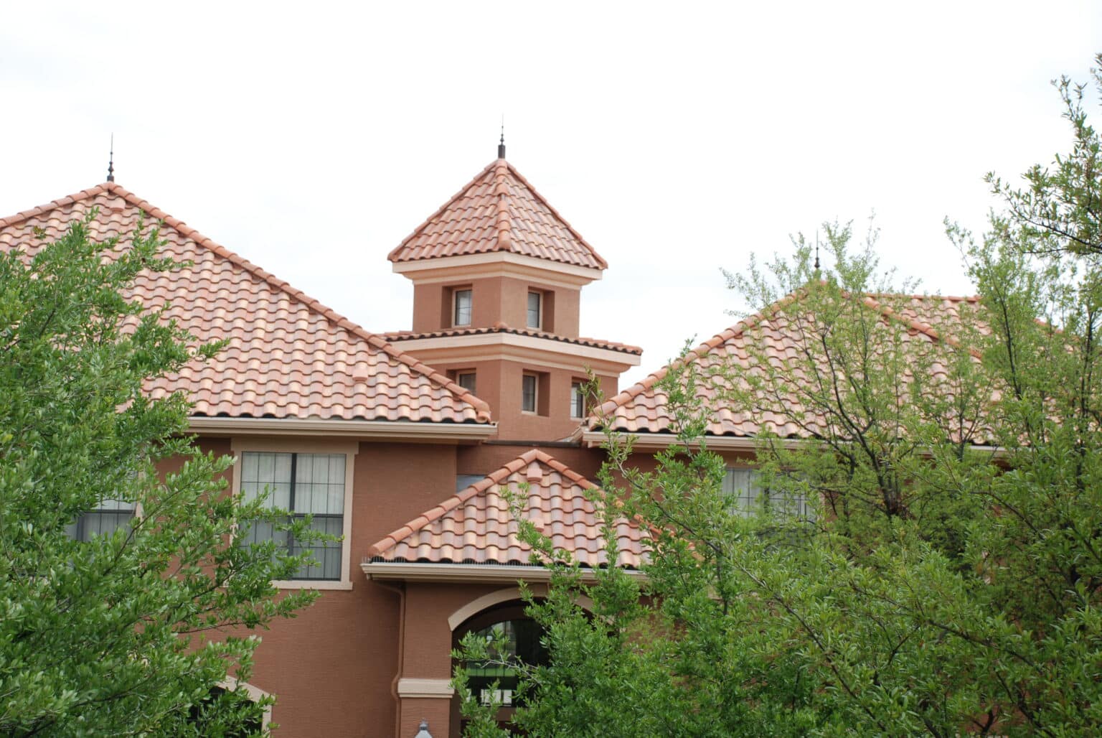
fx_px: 2298
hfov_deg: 27.0
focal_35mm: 75
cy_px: 369
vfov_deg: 18.2
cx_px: 551
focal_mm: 50
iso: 100
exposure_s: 1/200
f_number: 7.1
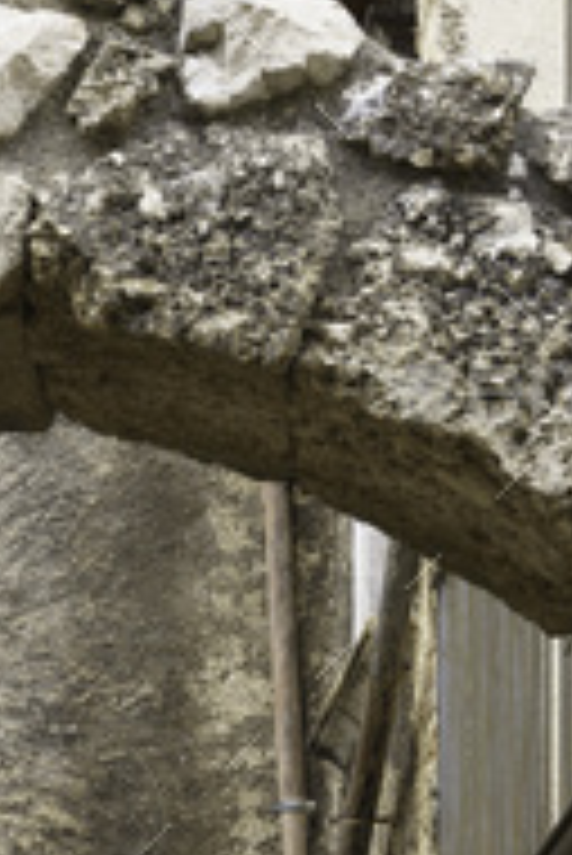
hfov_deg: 7.1
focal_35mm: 193
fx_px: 4588
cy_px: 1708
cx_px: -95
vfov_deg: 9.9
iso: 100
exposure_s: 1/50
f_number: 7.1
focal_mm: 41.4
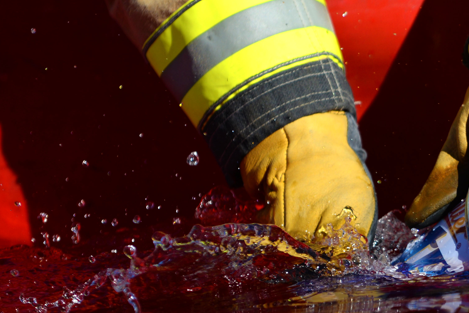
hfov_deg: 3.8
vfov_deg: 2.6
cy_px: 137
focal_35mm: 538
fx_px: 7012
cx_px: 537
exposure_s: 1/4000
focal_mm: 200
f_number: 3.5
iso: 200
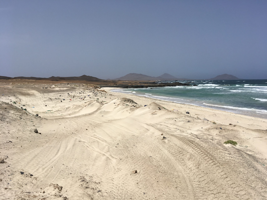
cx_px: 134
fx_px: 224
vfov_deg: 48.2
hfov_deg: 61.7
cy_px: 100
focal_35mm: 29
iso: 25
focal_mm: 4.15
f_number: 2.2
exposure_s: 1/4525
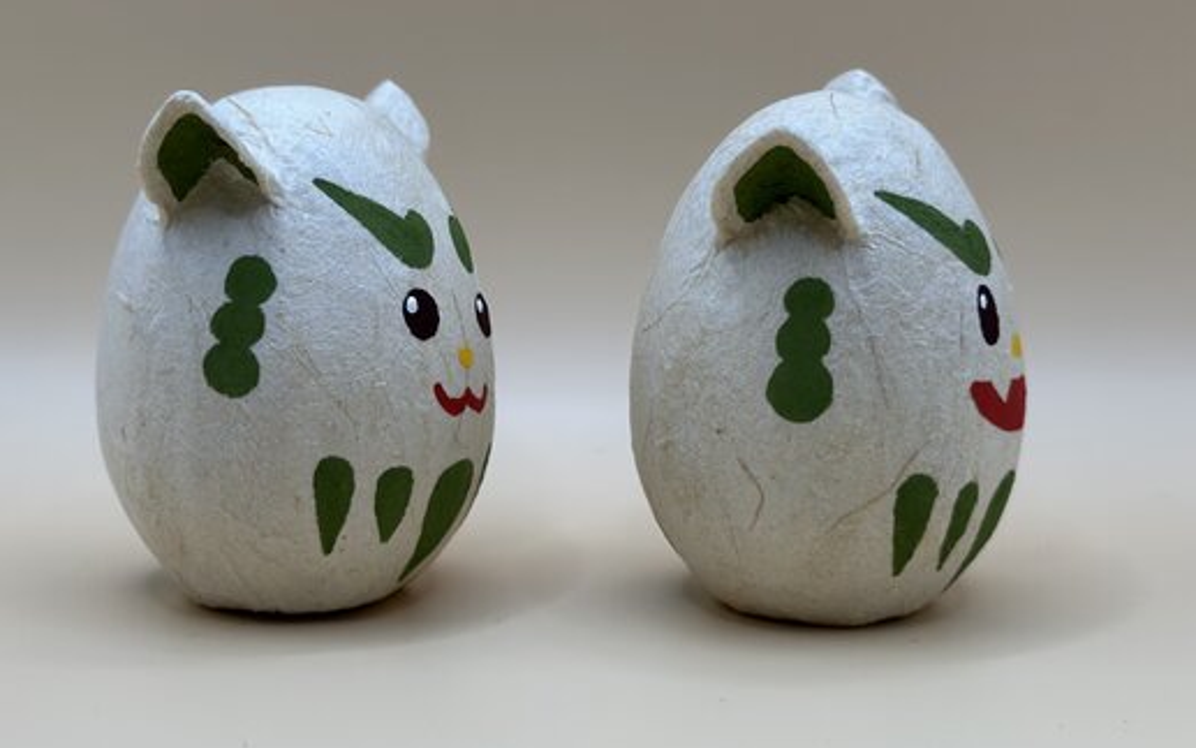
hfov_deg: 32.5
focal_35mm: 63
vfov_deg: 20.6
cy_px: 350
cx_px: 553
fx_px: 2053
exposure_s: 1/344
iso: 80
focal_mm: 6.86
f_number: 1.78
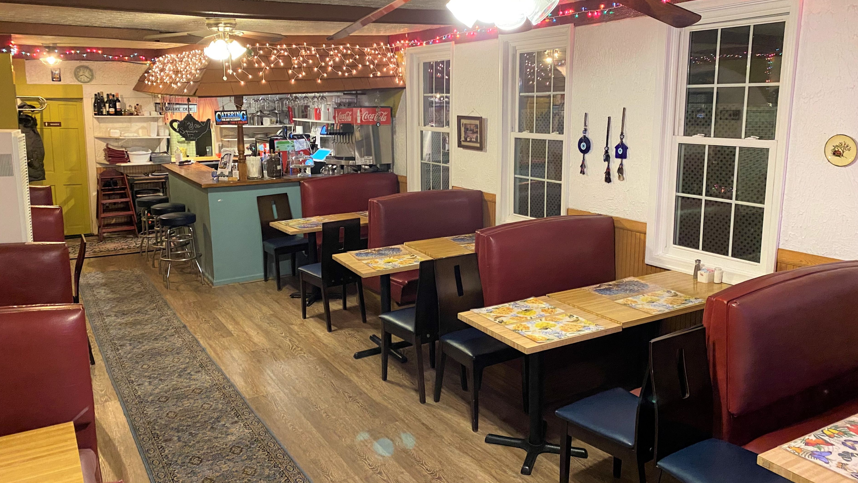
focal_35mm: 29
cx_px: 434
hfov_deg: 66.1
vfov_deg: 40.2
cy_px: 233
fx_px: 660
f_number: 1.8
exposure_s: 1/30
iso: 640
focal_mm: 4.25
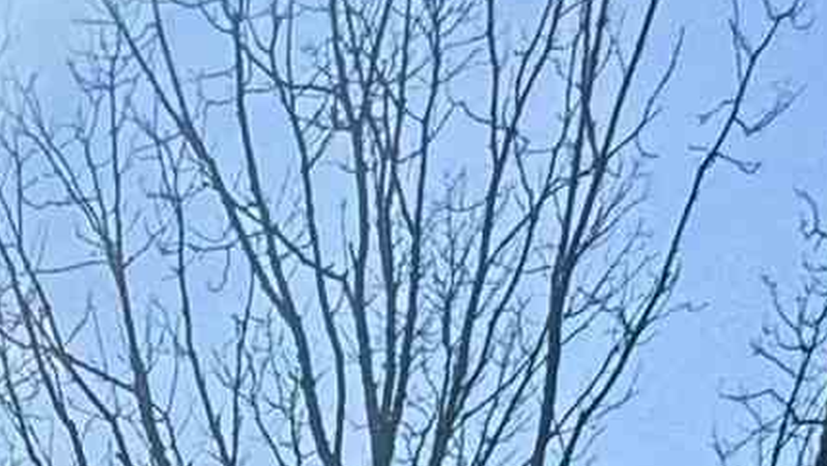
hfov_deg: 15.4
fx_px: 2391
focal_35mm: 109
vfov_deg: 6.8
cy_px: 2161
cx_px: -869
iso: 50
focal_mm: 2.22
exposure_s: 1/879
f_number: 2.2
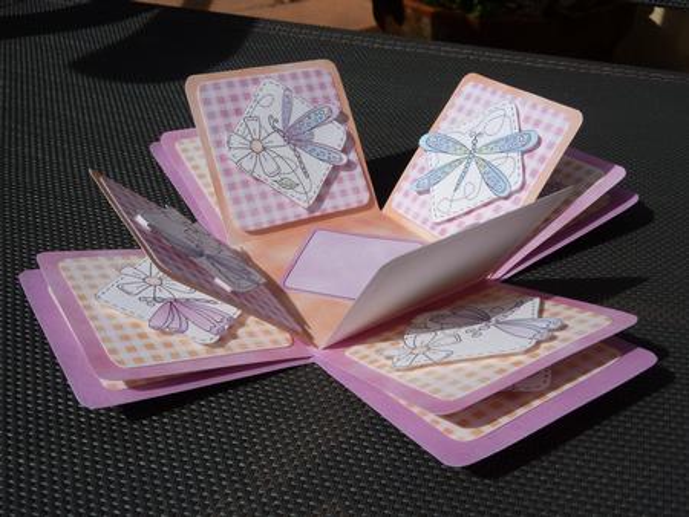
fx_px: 836
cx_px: 344
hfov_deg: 44.8
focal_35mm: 42
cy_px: 258
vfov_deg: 34.4
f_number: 5.6
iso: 80
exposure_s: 1/800
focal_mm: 6.9
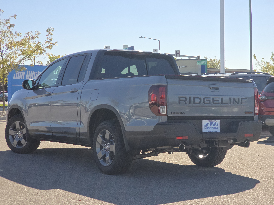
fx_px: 546
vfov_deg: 21.3
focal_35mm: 69
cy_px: 102
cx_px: 137
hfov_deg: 28.2
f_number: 2.4
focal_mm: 7.9
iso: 50
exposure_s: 1/2216
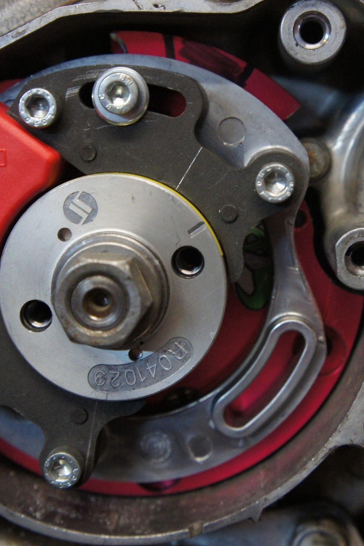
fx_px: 998
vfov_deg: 30.6
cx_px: 197
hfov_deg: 20.7
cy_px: 274
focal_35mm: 66
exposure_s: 1/50
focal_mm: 29
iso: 1600
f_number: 4
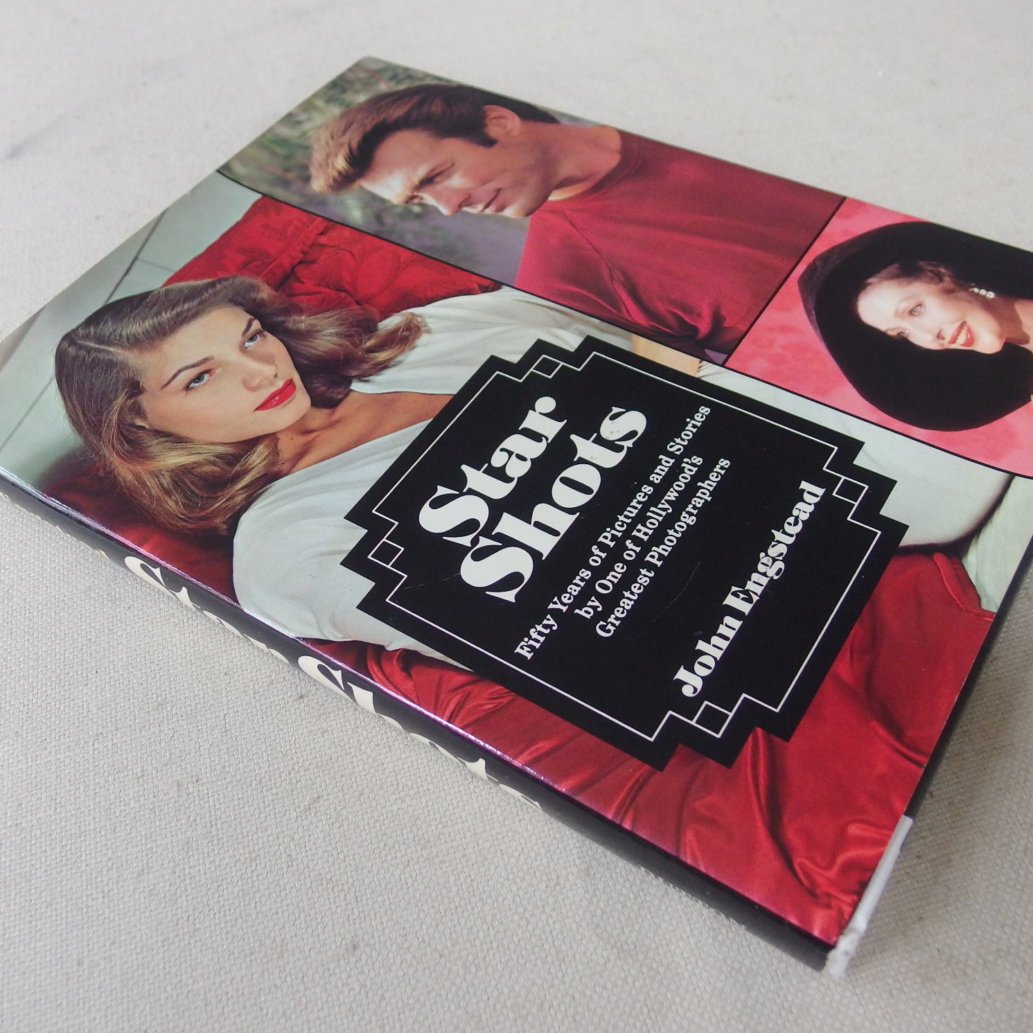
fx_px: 1148
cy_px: 530
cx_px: 499
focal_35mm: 34
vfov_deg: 48.4
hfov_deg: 48.4
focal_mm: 6
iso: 400
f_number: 2
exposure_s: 1/30
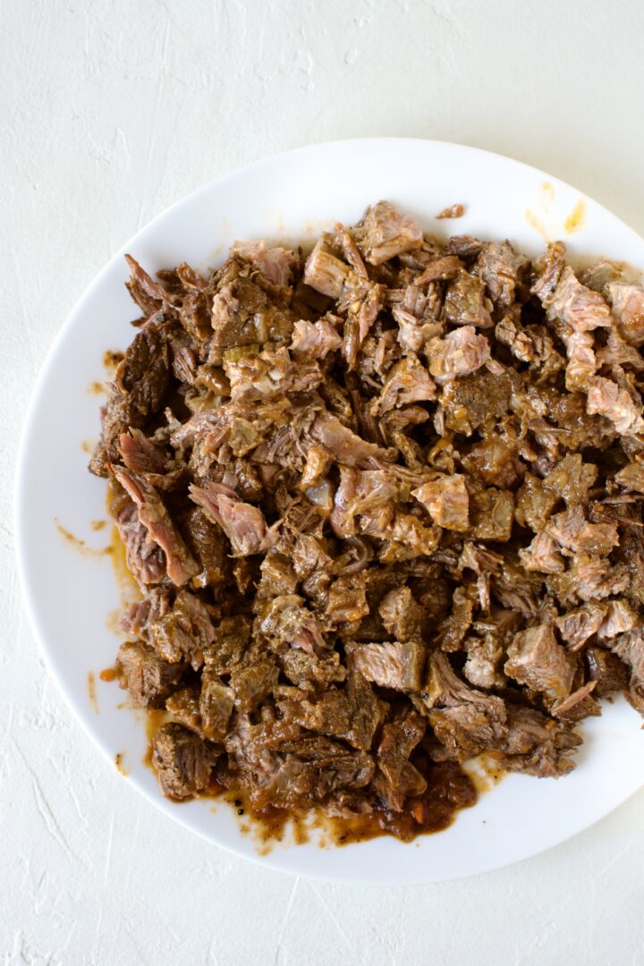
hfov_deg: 26.0
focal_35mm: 52
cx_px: 322
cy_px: 483
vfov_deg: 38.2
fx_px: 1395
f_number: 4.5
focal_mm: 35
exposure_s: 1/80
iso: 800
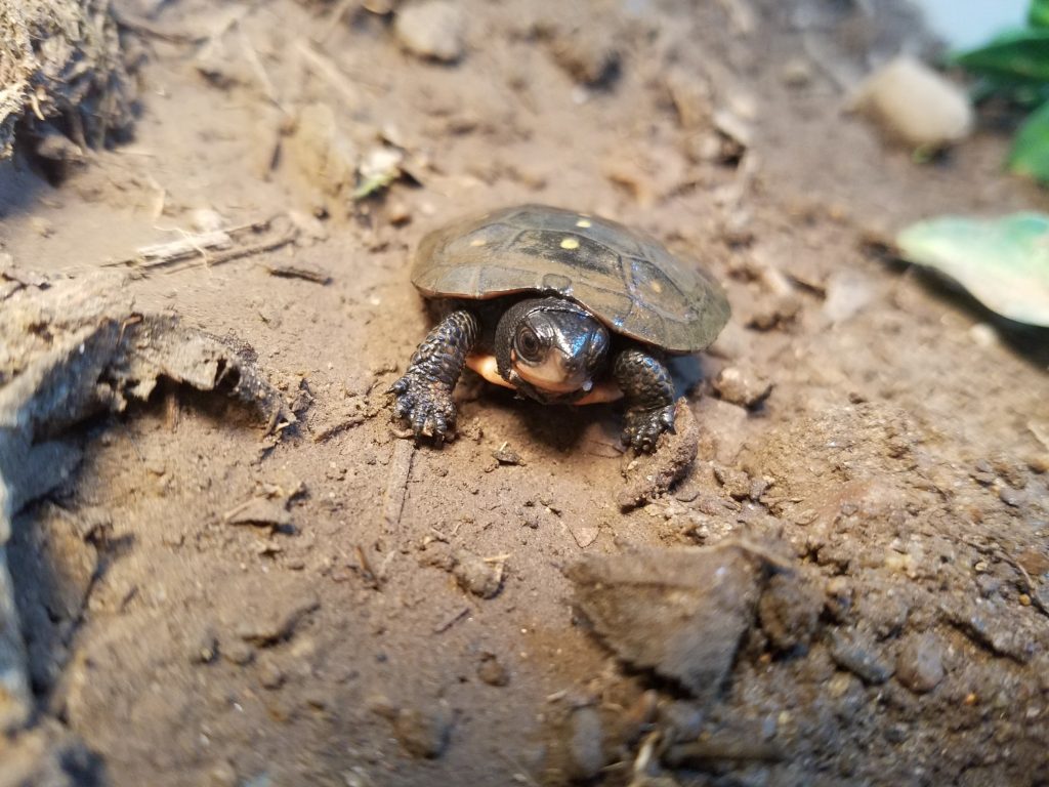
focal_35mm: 26
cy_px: 394
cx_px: 524
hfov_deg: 67.3
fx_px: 788
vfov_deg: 53.1
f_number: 1.7
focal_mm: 4.2
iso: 125
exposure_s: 1/24
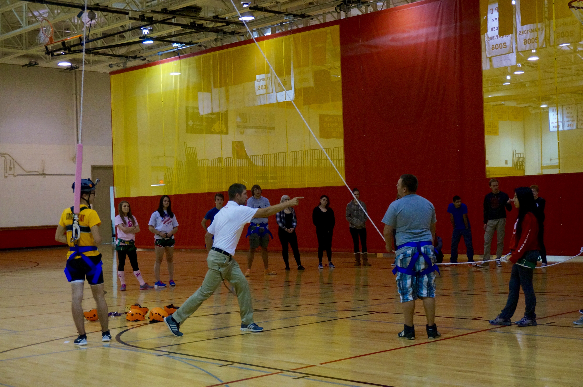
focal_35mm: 57
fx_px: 922
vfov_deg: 23.7
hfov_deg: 35.1
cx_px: 292
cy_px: 194
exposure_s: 1/160
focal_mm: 38
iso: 2500
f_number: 5.6
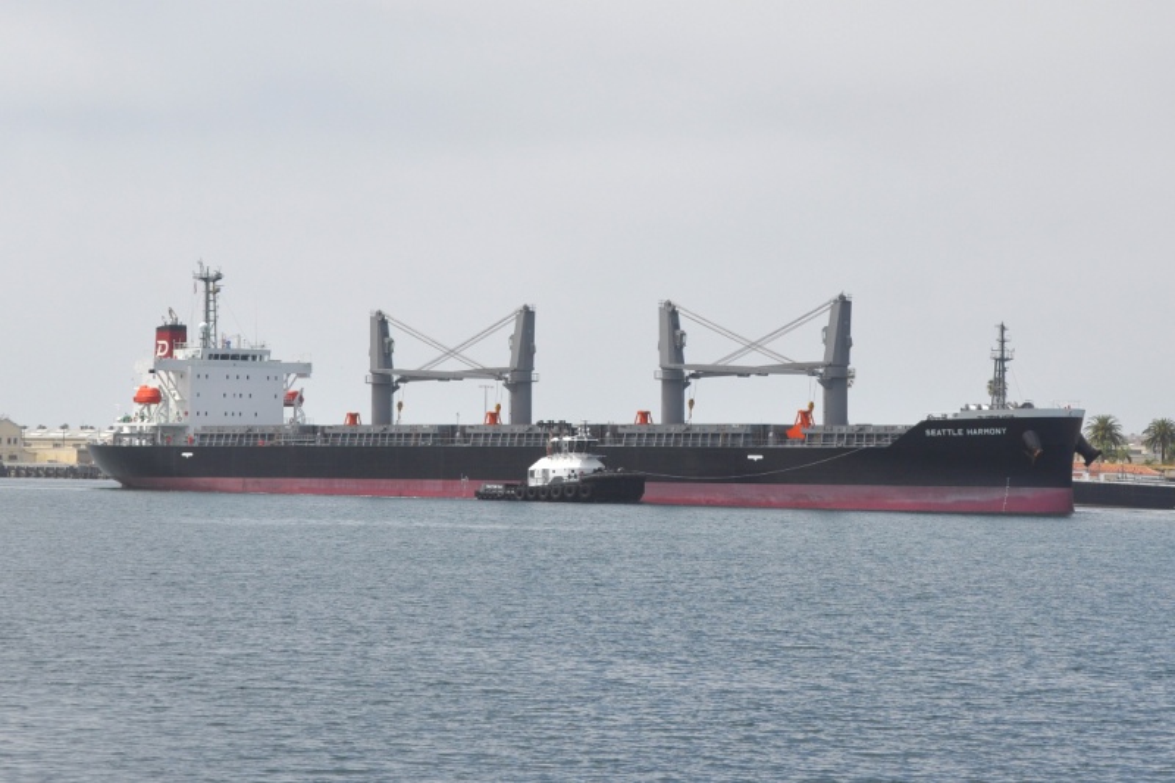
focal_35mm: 75
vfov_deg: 18.2
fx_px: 2447
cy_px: 392
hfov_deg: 27.0
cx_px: 588
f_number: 11
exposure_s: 1/500
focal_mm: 50
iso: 200
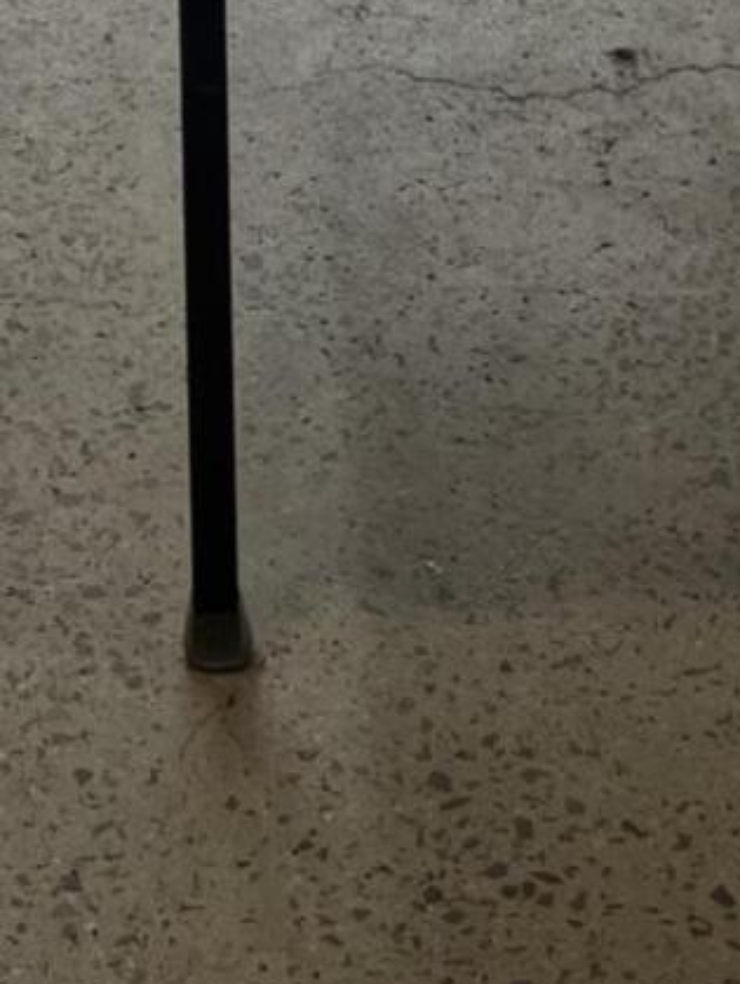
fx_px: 3387
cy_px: -1162
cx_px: 376
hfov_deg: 12.5
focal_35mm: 119
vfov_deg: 13.4
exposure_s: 1/100
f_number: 1.5
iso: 40
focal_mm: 5.7
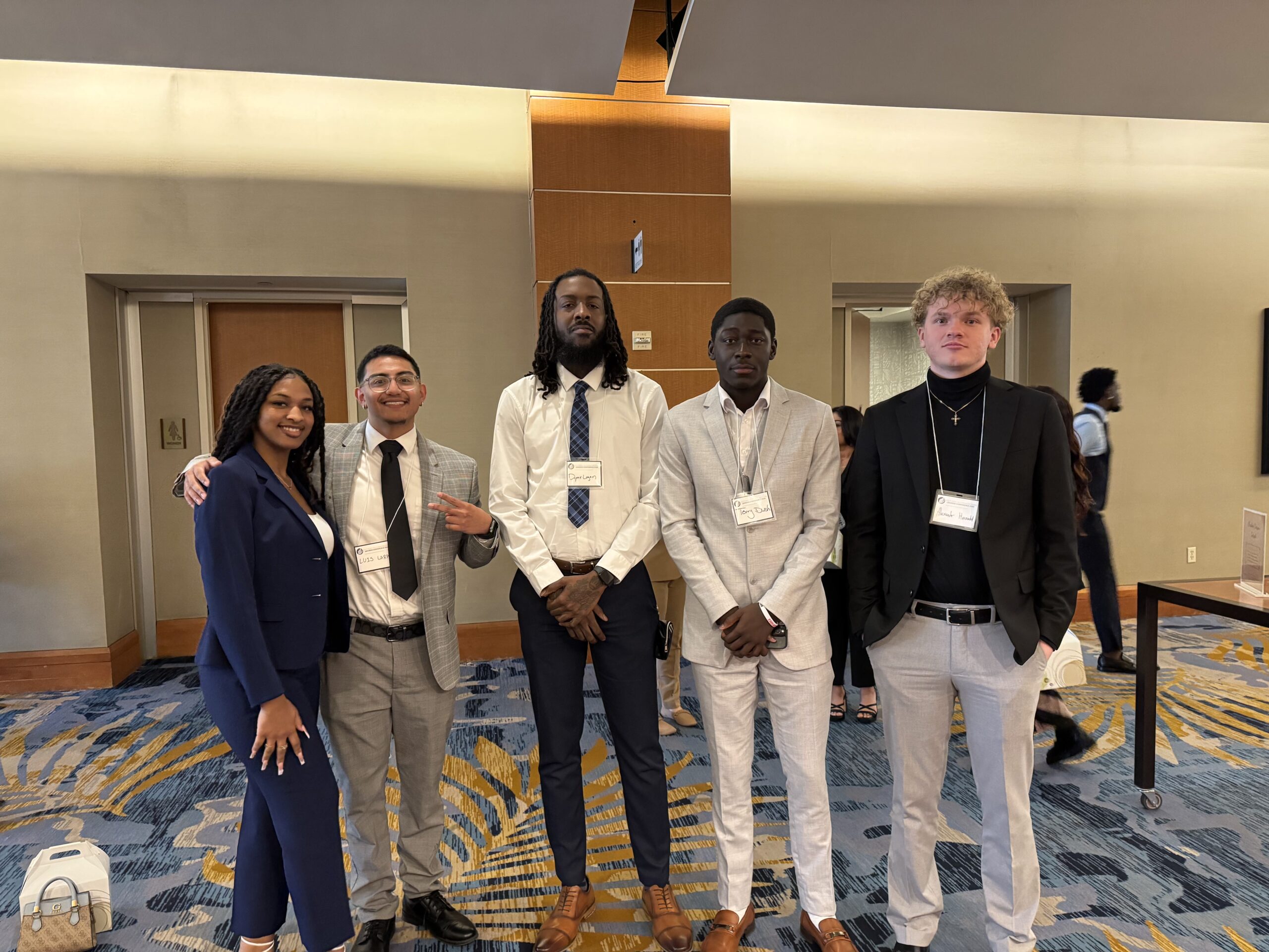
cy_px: 476
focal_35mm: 24
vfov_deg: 56.8
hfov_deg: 71.6
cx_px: 634
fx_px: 880
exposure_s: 1/40
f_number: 1.78
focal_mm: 6.76
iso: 800
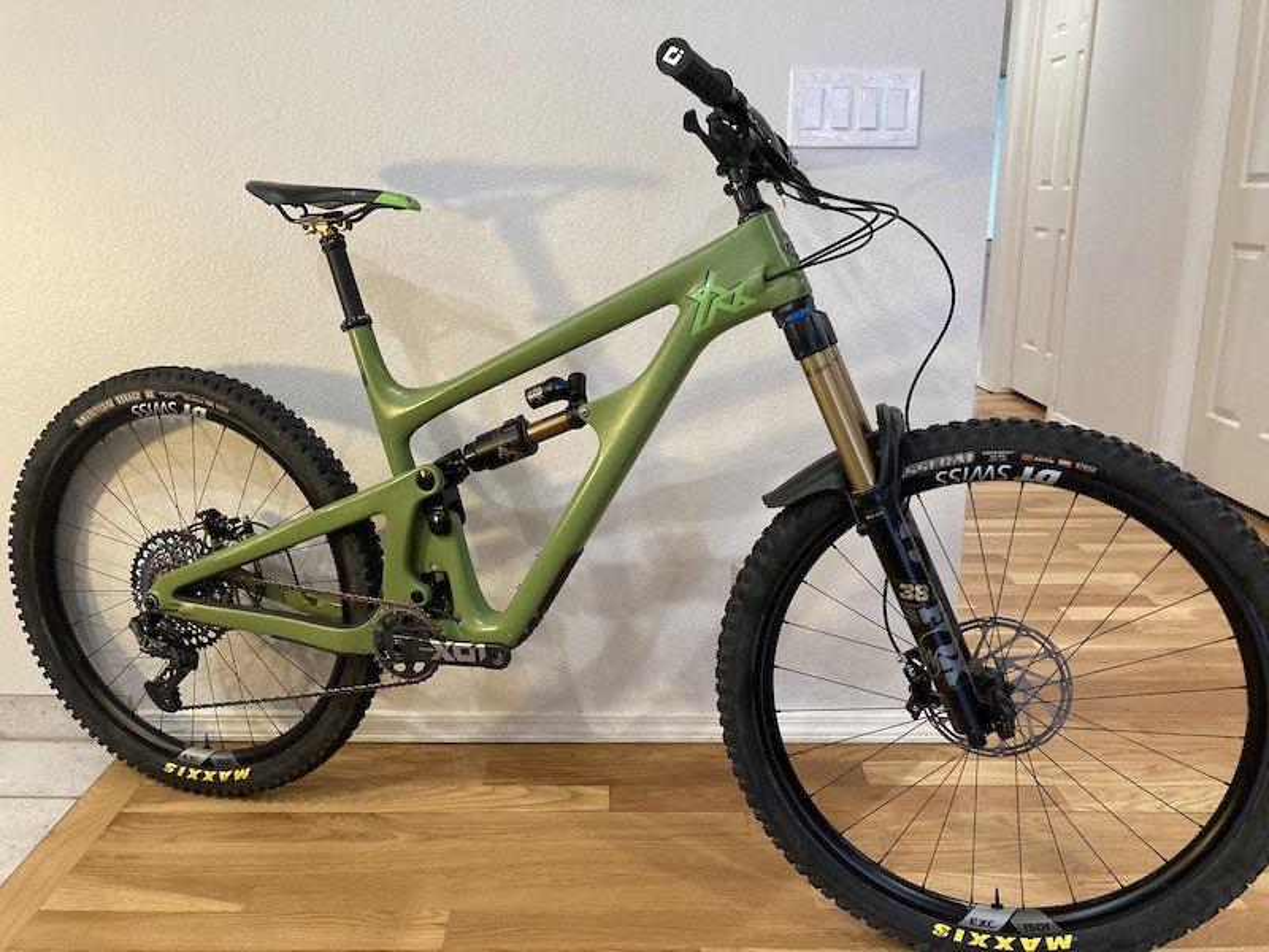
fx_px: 1026
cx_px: 634
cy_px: 476
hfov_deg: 63.4
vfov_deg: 49.7
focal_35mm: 28
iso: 160
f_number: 1.8
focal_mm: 3.99
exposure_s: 1/60
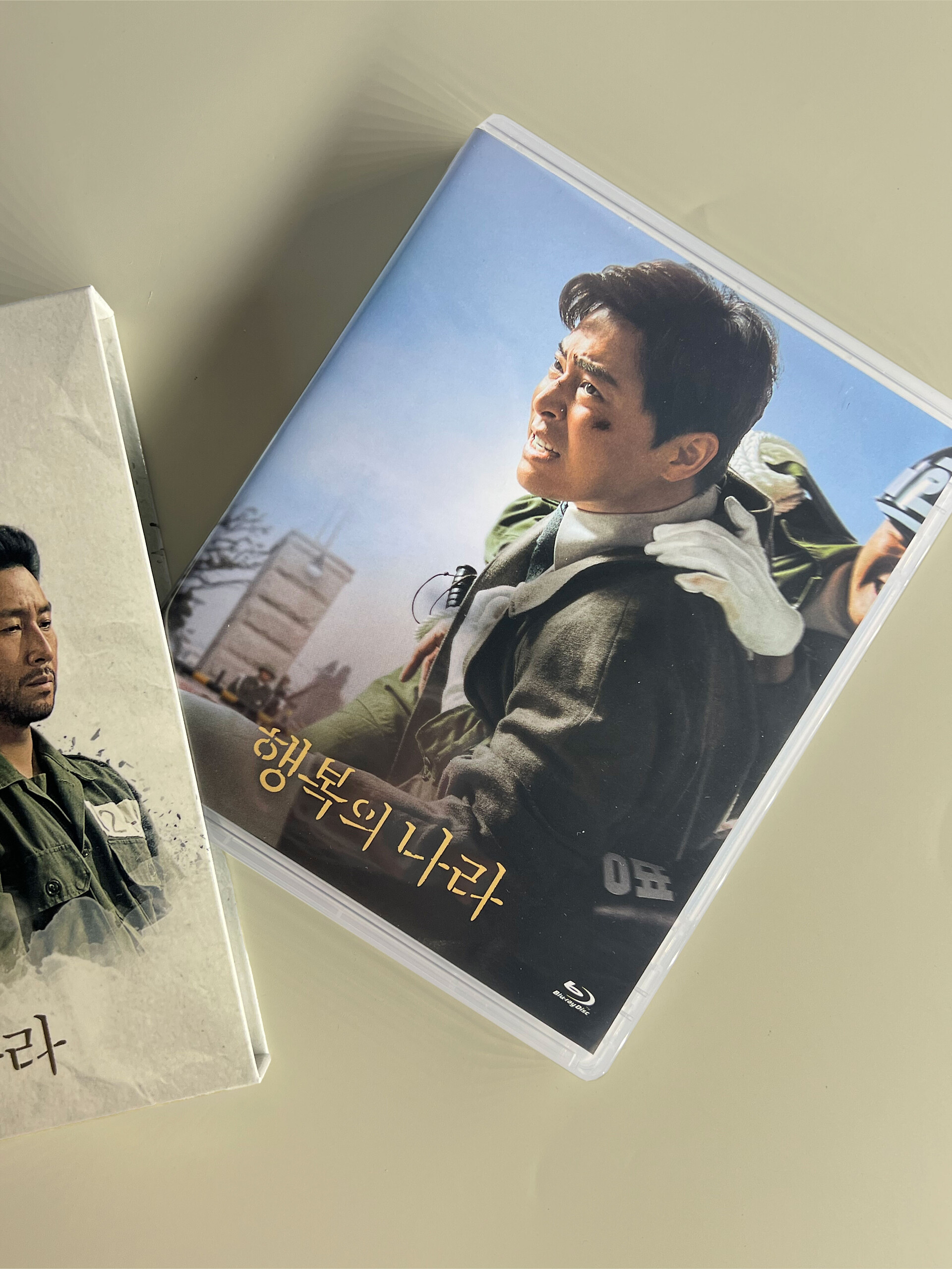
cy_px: 634
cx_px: 476
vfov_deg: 36.8
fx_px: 1907
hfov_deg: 28.0
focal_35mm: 52
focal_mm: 6
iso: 16
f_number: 2.4
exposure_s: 1/135
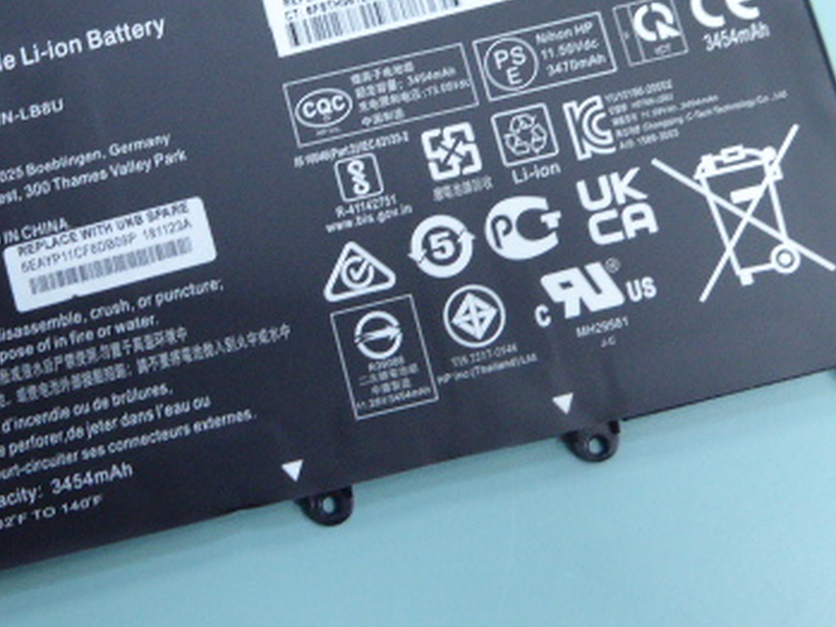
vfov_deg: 32.7
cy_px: 232
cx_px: 237
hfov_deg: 42.0
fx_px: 1063
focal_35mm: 44
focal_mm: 4.3
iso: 400
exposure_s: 1/25
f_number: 3.5
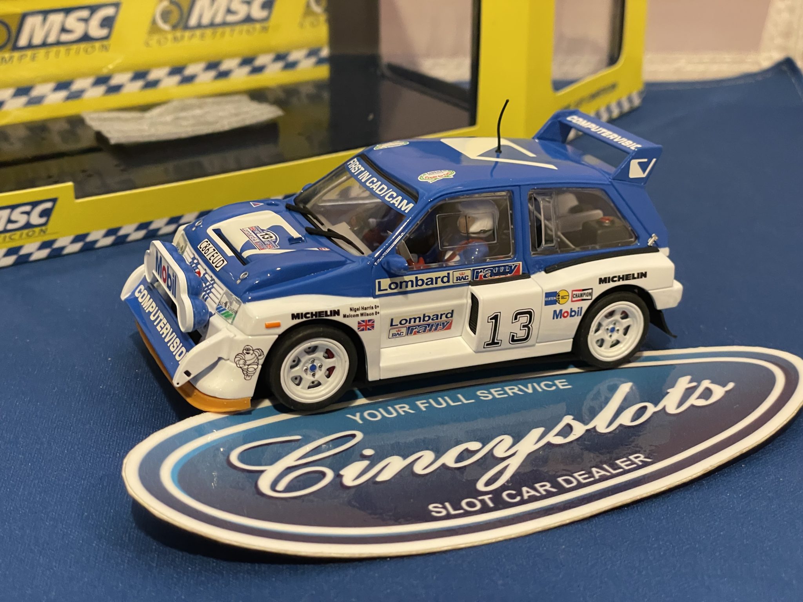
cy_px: 301
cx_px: 402
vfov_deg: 28.0
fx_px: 1206
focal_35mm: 52
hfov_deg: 36.8
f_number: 2
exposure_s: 1/60
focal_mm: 6
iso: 400
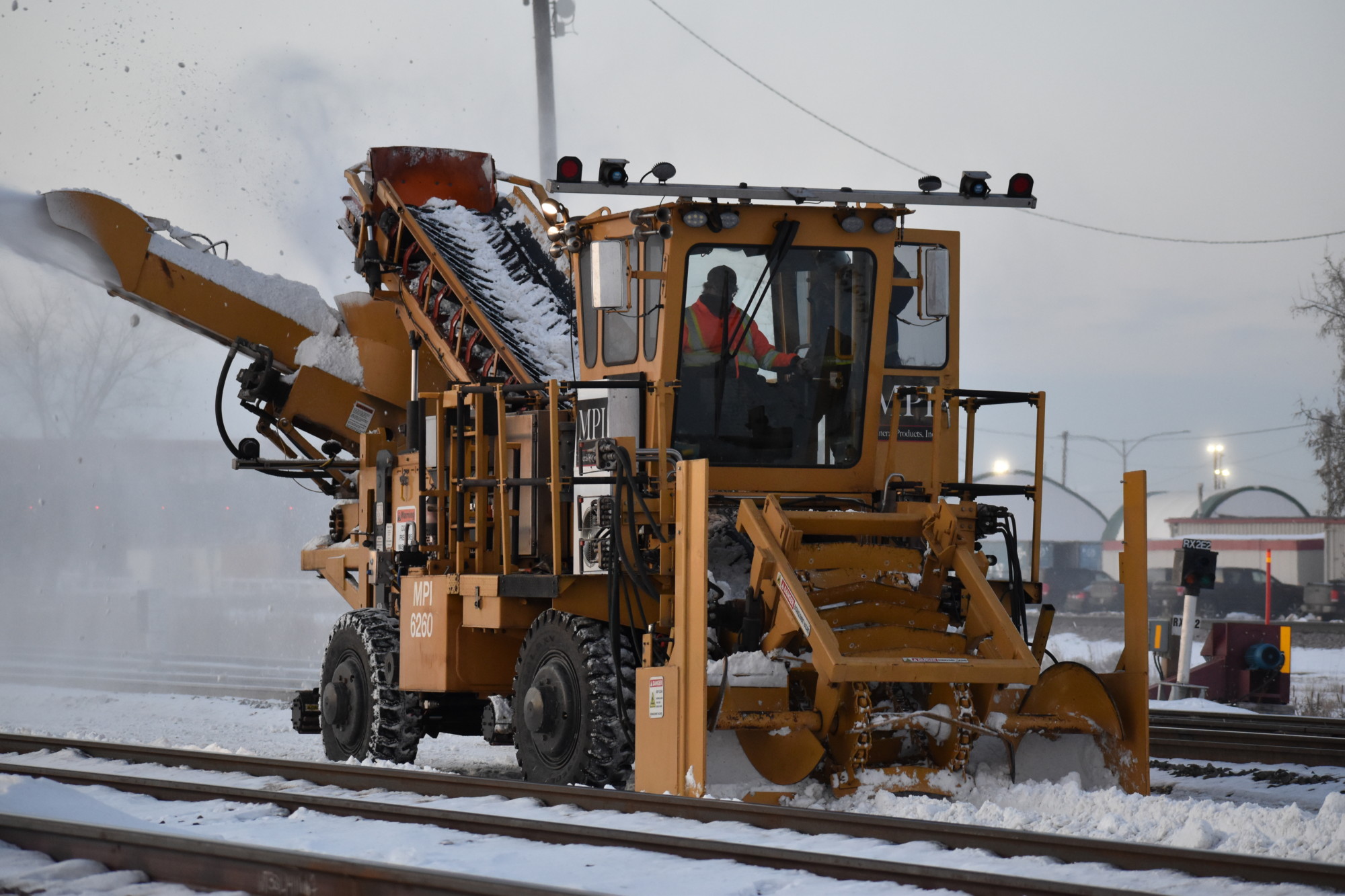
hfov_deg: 13.4
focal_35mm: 153
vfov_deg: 9.0
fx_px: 5715
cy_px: 448
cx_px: 672
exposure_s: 1/250
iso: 1250
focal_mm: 102
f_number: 4.8
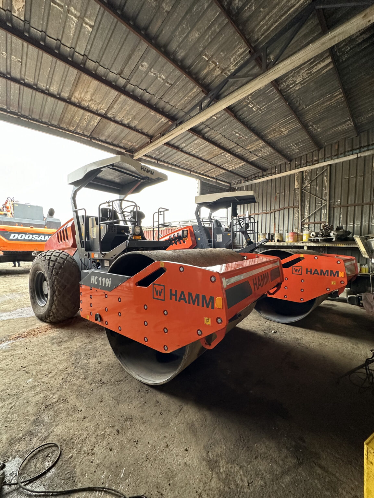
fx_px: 202
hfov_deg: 85.7
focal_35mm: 14
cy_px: 249
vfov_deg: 102.1
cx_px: 187
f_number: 2.2
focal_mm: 2.22
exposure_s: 1/99
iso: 200
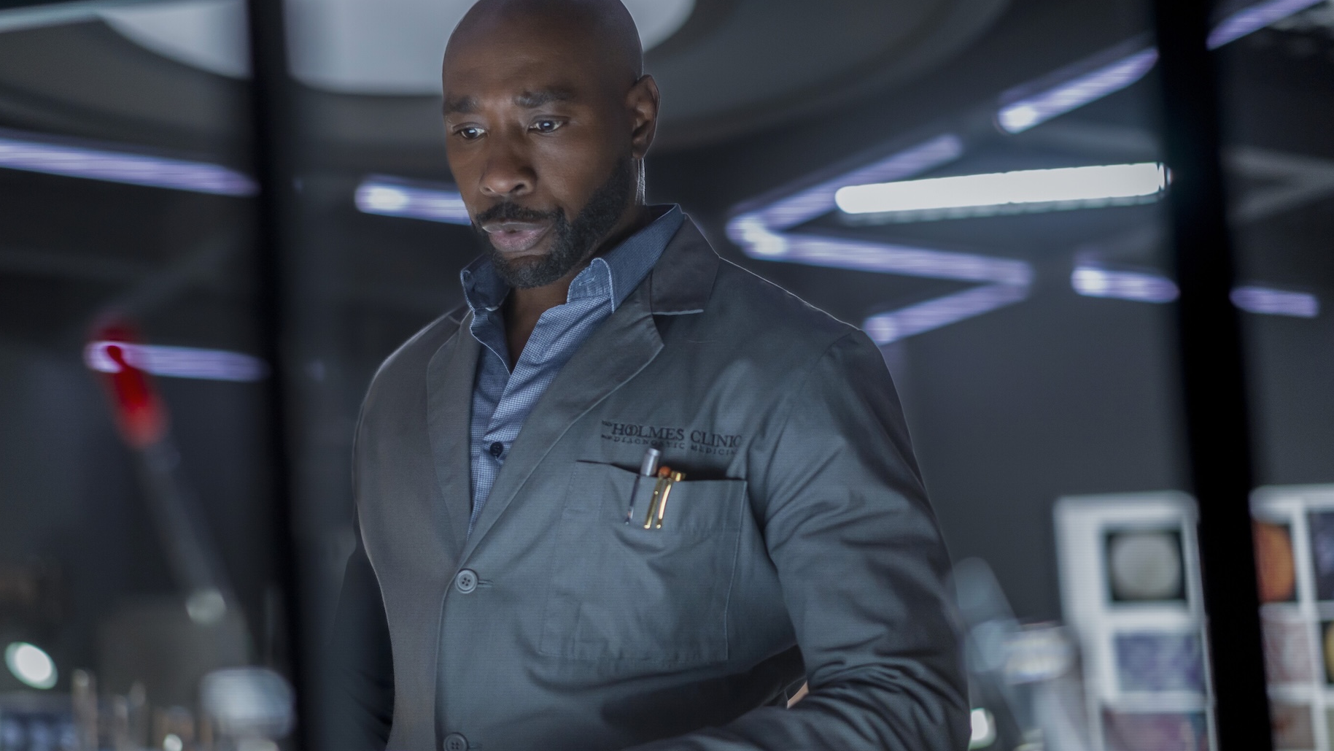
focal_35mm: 63
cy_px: 421
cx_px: 606
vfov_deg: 19.1
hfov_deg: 33.3
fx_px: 2229
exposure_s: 1/200
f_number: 1.8
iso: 2000
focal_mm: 55
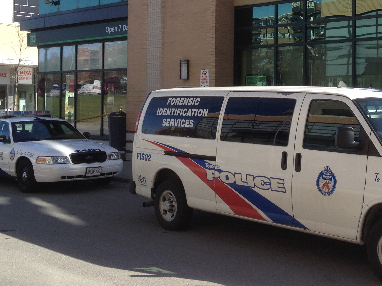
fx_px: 717
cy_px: 77
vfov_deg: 22.4
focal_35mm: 65
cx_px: 275
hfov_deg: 29.5
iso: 50
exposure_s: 1/824
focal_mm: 4.28
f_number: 2.4
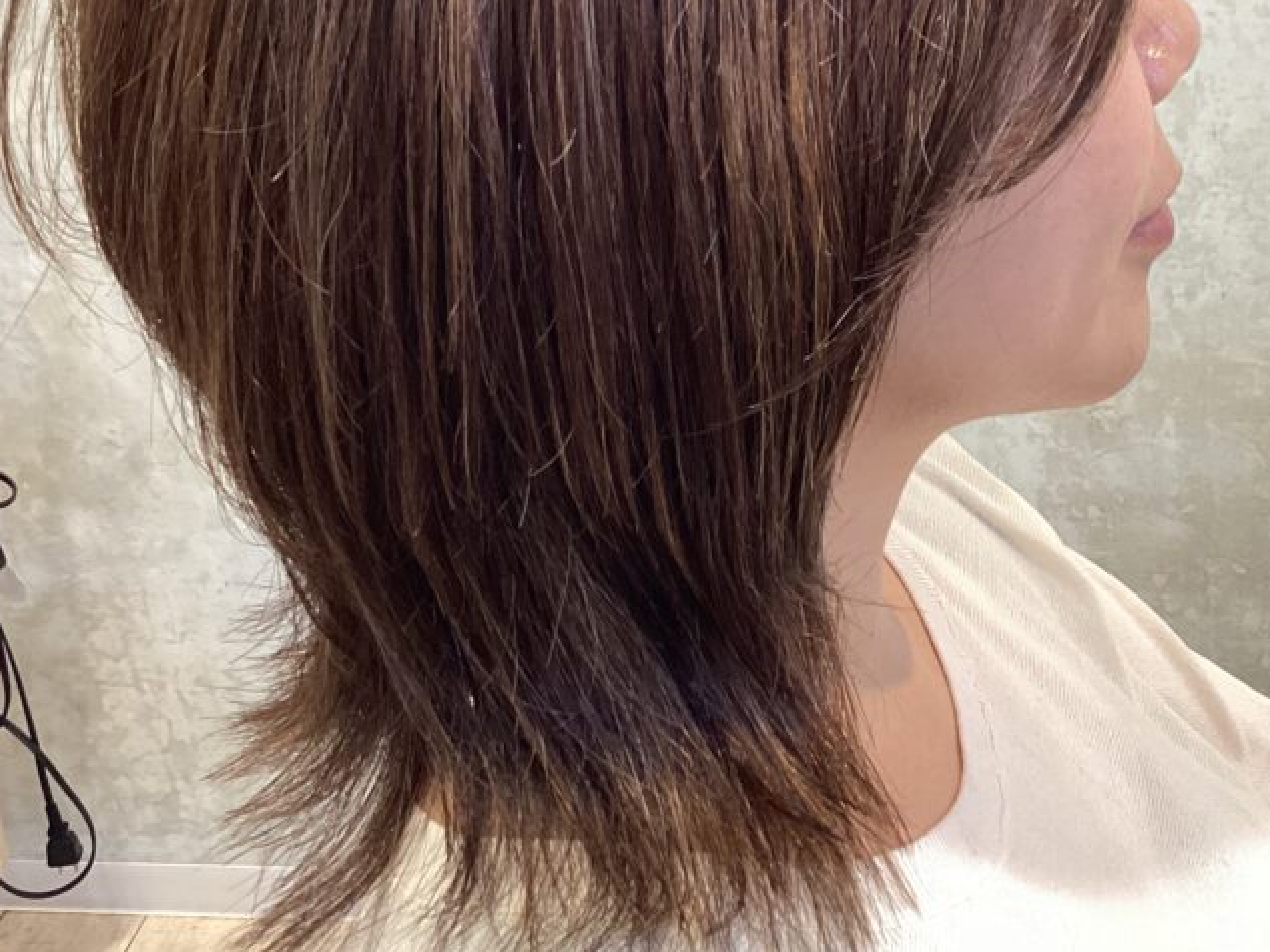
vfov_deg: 28.9
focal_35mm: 49
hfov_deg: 38.9
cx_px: 704
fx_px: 1797
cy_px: 181
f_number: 2.4
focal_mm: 3.3
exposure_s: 1/60
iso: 100
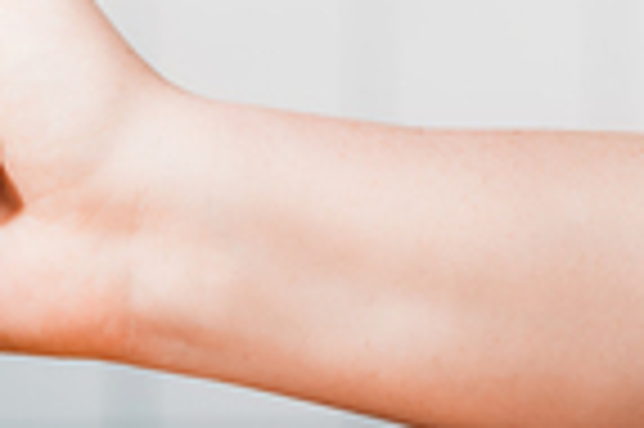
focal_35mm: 620
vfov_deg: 2.2
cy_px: -252
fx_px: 11078
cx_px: -437
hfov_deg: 3.3
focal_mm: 150
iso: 100
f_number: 5
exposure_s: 1/160
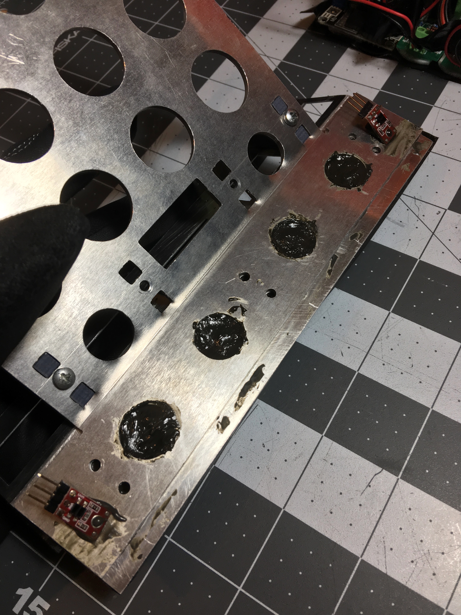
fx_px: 515
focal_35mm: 29
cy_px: 308
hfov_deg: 48.2
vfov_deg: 61.7
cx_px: 230
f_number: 2.2
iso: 40
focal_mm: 4.15
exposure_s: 1/120
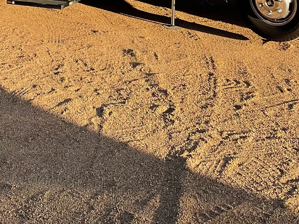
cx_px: 81
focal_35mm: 87
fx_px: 751
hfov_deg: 22.3
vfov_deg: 15.8
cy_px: -93
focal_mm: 3
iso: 16
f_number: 1.8
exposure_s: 1/728
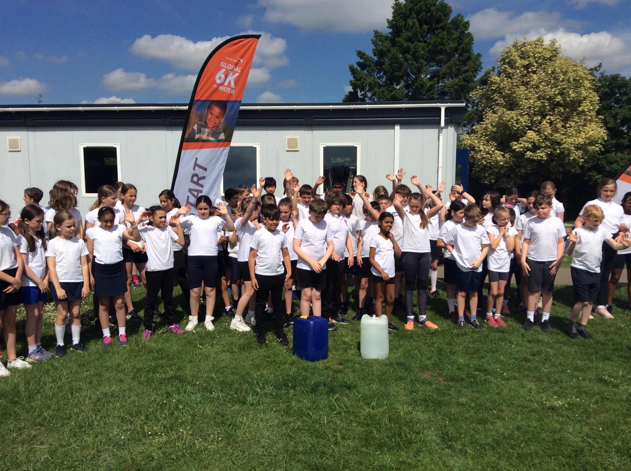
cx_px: 316
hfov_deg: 56.9
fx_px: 582
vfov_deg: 44.1
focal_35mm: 32
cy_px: 236
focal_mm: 3.3
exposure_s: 1/3817
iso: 32
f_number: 2.4
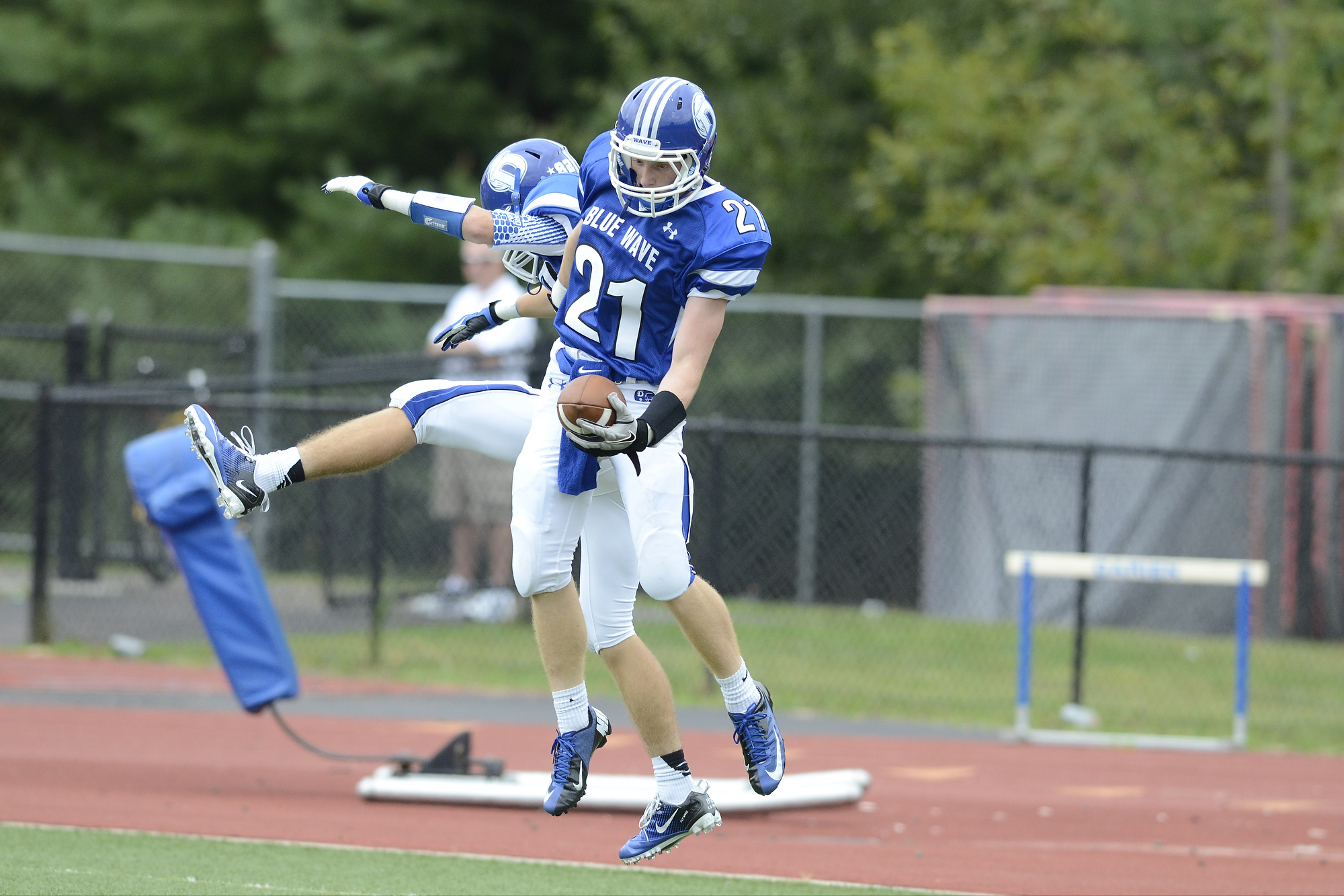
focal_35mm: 450
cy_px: 448
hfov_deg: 4.6
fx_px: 16797
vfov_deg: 3.1
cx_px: 672
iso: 800
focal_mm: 300
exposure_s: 1/2000
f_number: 3.5
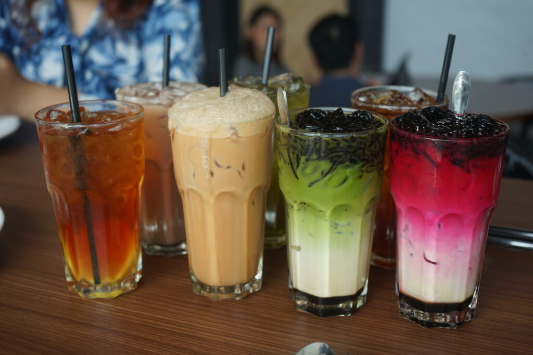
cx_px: 266
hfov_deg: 44.5
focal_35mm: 44
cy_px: 178
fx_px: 651
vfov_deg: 30.5
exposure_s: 1/160
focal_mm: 44
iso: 160
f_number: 4.5
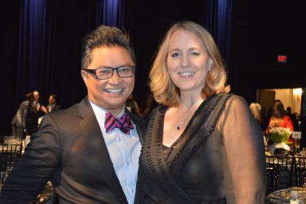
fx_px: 433
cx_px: 153
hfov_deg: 38.9
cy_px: 102
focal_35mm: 51
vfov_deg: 26.4
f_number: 5
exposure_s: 1/60
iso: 3200
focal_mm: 34
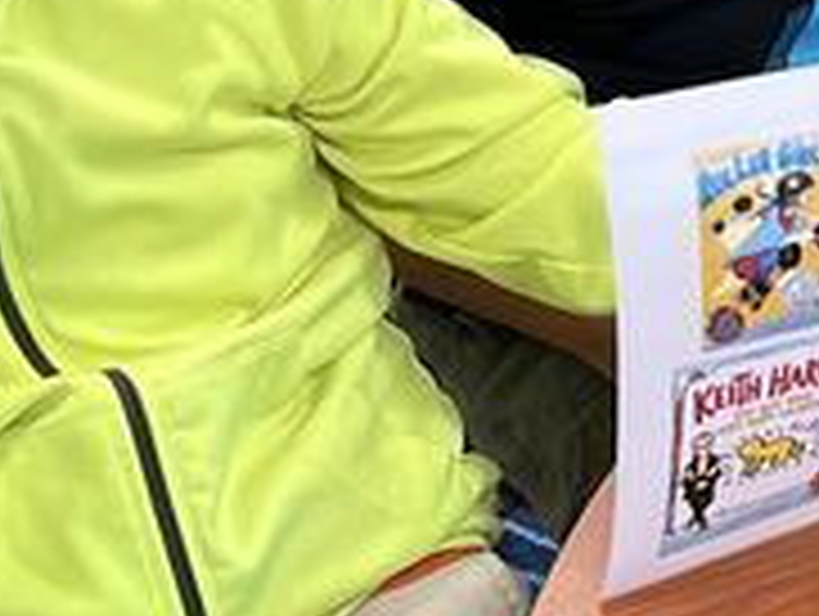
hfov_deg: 13.2
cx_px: 936
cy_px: 40
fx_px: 3459
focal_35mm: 146
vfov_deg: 10.1
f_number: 1.5
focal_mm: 5.7
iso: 125
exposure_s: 1/120
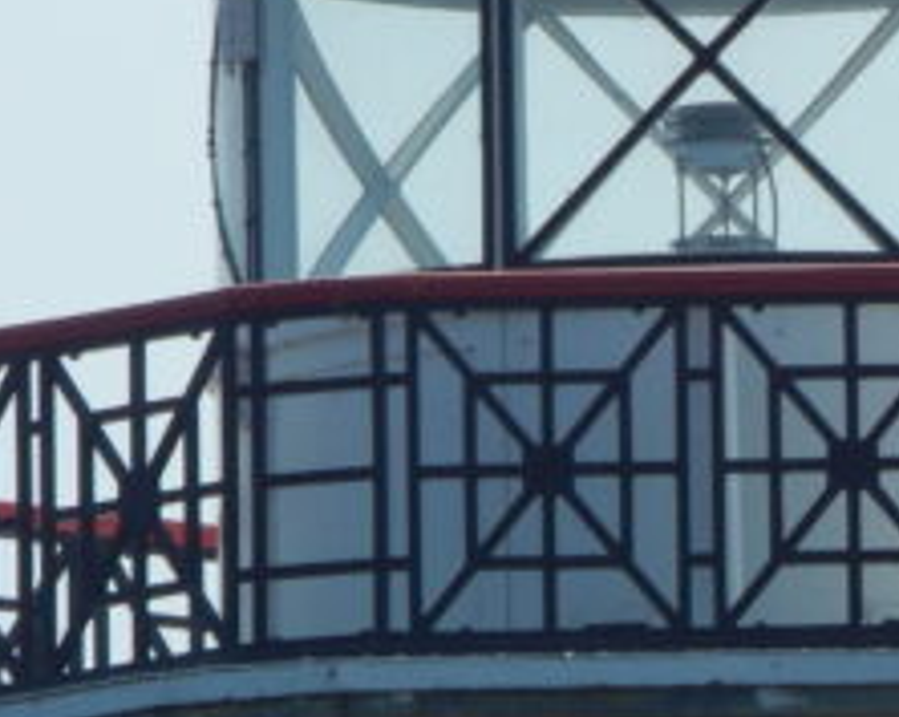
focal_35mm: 1981
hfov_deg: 1.0
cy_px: 77
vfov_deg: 0.8
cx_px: 597
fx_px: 52639
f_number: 5.8
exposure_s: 1/800
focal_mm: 120
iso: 125
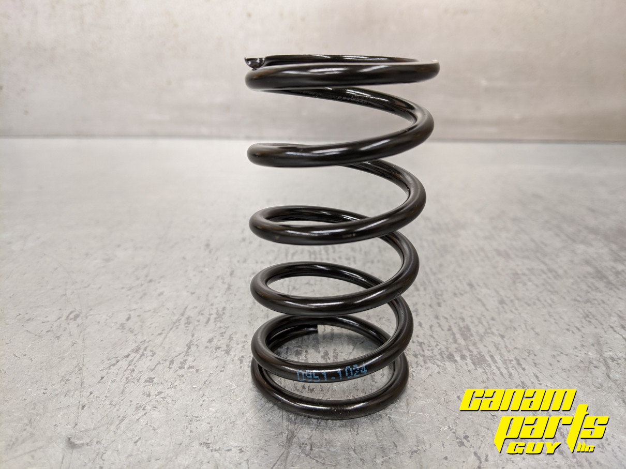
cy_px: 234
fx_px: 488
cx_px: 313
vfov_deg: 51.3
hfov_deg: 65.3
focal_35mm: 27
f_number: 1.8
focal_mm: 4.44
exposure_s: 1/24
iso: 108
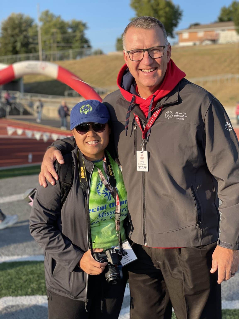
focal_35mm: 52
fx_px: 479
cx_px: 120
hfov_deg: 28.0
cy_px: 160
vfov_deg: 36.8
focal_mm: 6
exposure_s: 1/737
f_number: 2
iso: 32
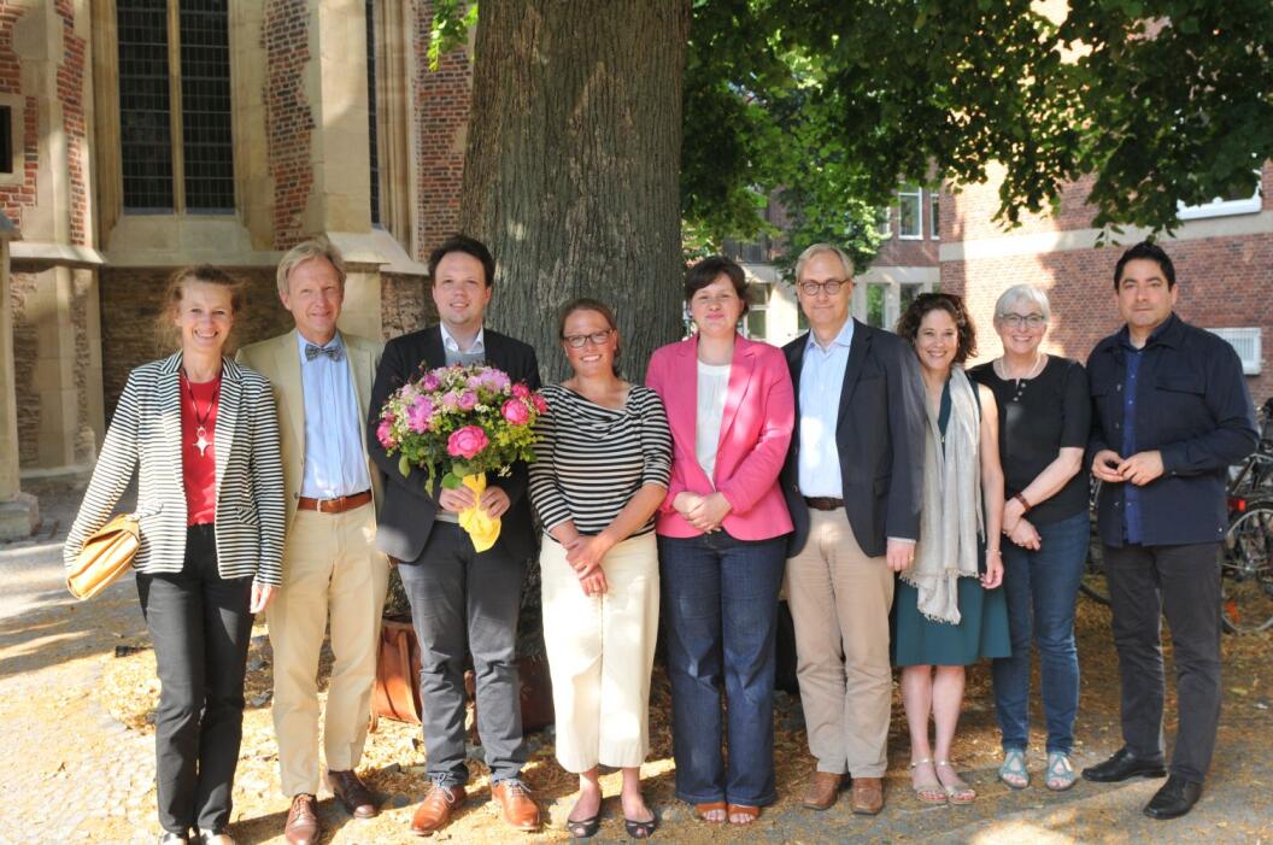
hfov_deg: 53.2
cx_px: 636
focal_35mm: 36
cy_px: 422
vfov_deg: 36.8
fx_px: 1271
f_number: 7.1
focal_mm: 24
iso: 320
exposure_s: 1/200
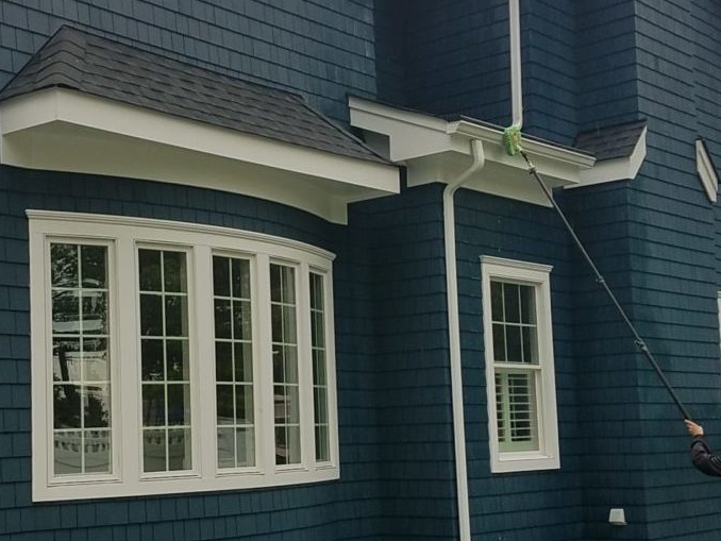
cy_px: 336
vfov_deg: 31.4
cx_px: 334
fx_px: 958
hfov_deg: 41.2
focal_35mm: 46
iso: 40
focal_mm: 4.2
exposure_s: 1/1156
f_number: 1.7
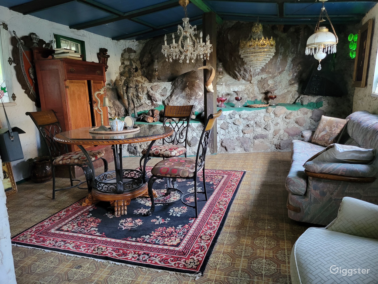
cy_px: 142
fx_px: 284
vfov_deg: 53.1
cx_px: 189
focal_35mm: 26
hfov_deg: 67.3
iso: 640
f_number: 1.8
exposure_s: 1/40
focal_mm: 5.4
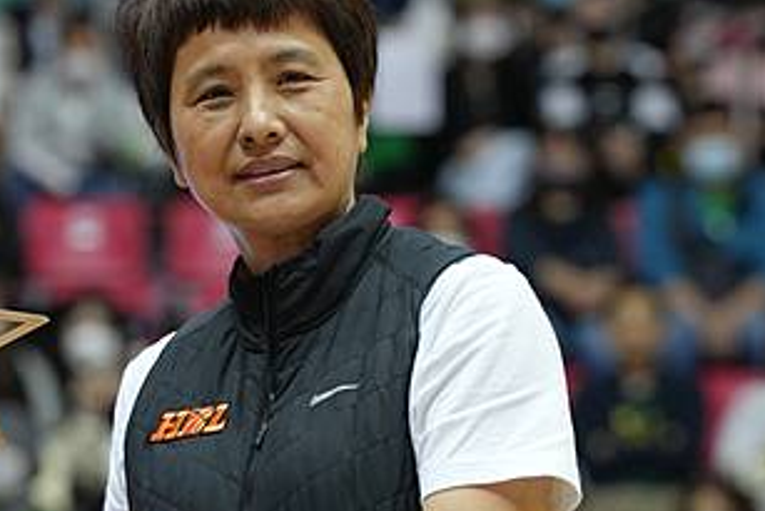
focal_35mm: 285
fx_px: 6059
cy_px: 288
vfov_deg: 4.8
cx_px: 62
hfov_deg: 7.2
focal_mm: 136
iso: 2000
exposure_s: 1/160
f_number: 4
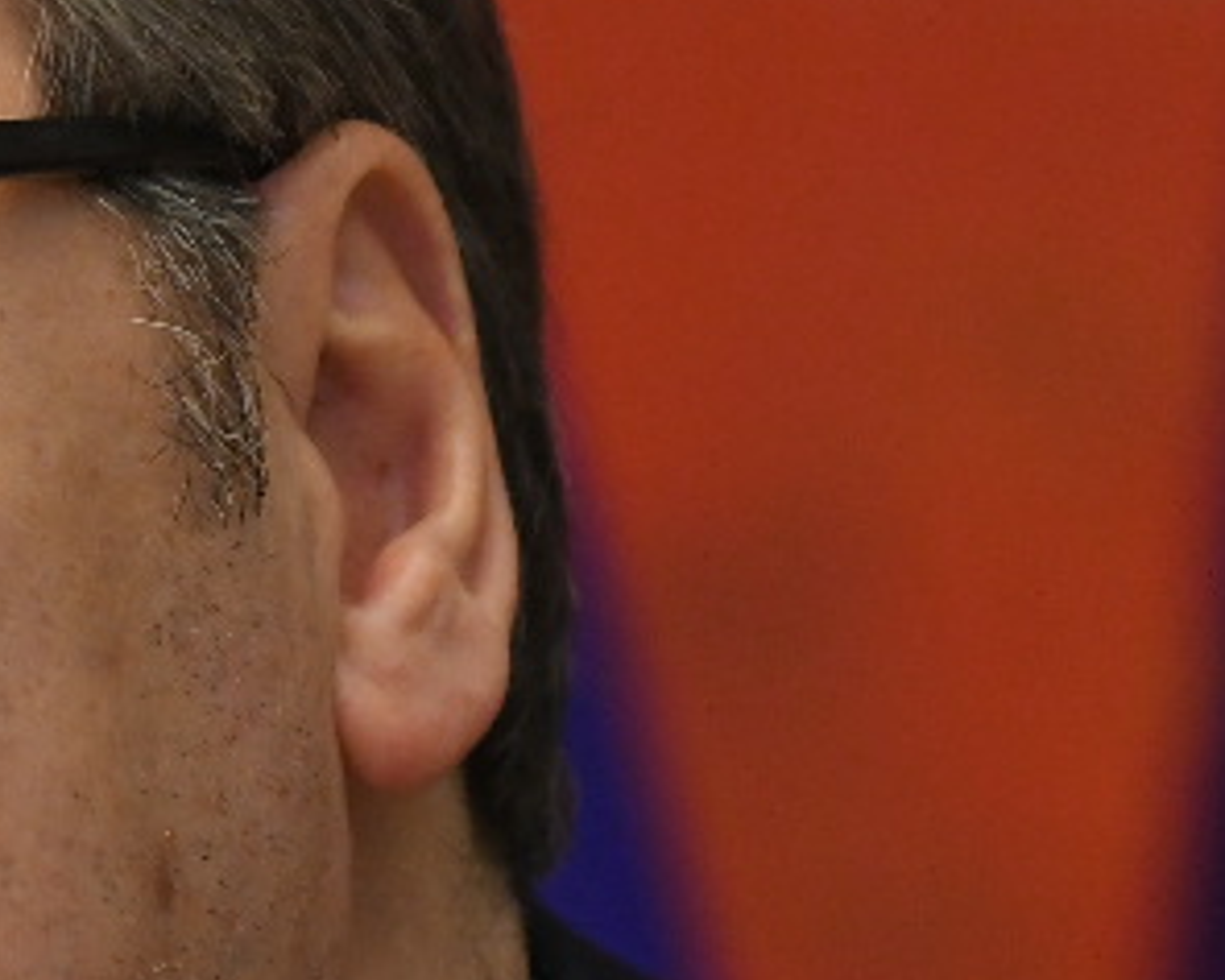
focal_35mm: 1028
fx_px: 37283
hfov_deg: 1.9
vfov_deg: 1.5
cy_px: 1013
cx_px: -712
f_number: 4
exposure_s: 1/320
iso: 3200
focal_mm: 200
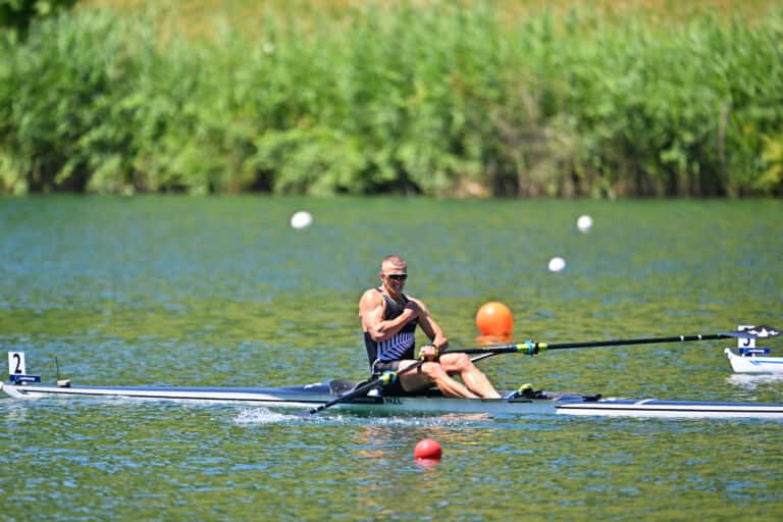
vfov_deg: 2.5
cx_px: 392
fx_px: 12179
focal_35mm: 560
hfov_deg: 3.7
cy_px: 261
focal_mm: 560
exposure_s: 1/1250
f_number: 4
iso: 160
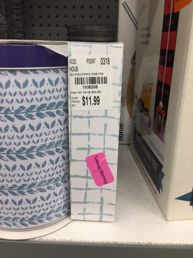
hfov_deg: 48.2
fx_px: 216
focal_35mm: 29
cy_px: 129
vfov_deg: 61.7
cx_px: 96
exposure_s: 1/40
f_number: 2.2
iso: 32
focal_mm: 4.15
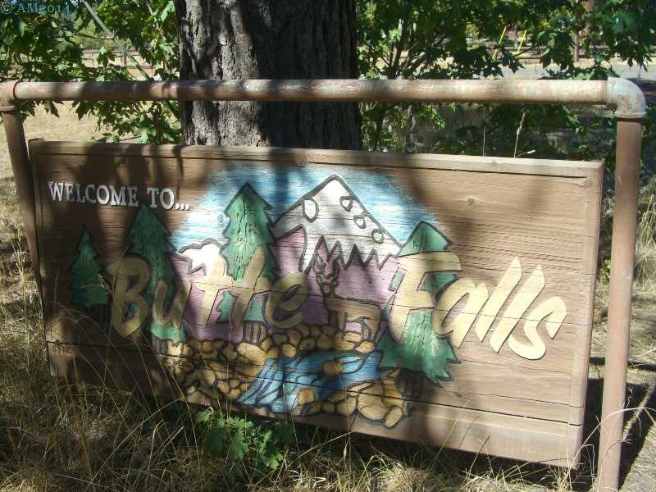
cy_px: 246
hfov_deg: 49.0
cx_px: 328
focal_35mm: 38
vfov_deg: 37.7
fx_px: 720
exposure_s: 1/160
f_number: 5.6
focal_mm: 7.9
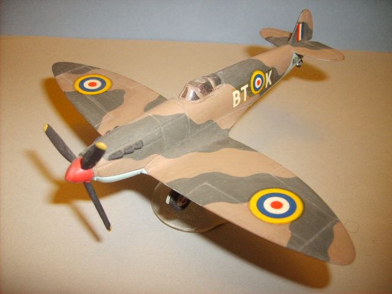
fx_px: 396
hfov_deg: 52.6
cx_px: 196
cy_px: 147
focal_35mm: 35
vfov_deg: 40.7
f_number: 2.8
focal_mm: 5.8
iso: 100
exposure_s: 1/45
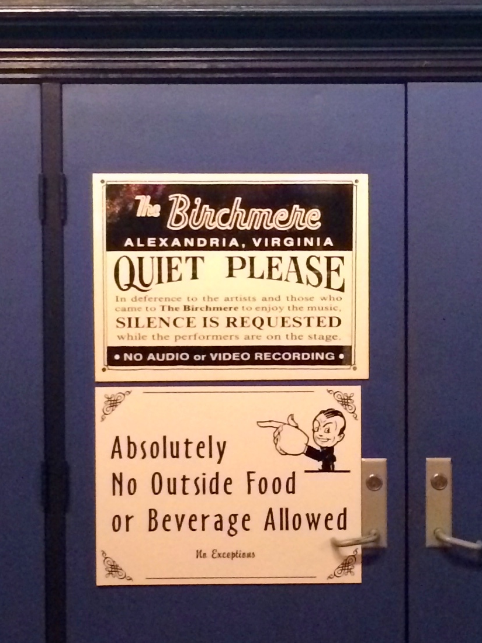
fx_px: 1652
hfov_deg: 16.6
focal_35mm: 89
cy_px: 289
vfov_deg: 22.0
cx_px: 247
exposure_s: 1/15
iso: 640
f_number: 2.2
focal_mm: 4.12
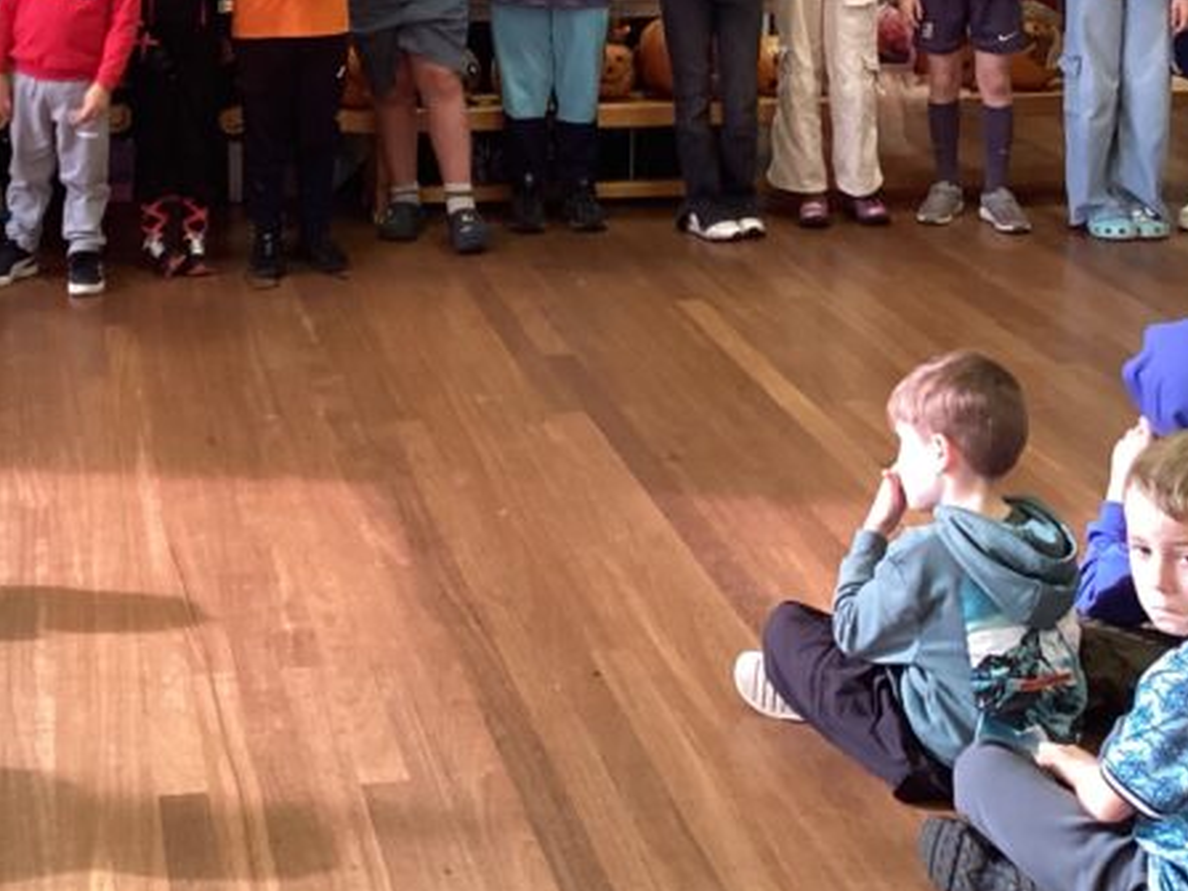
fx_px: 2436
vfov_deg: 19.9
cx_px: 375
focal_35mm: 71
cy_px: -74
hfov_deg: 27.2
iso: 250
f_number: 2.4
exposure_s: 1/40
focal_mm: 3.3
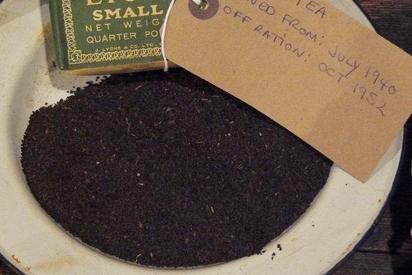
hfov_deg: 21.0
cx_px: 193
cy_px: 115
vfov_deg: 14.1
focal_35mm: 97
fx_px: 1110
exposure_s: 1/20
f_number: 3.2
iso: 800
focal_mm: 13.7
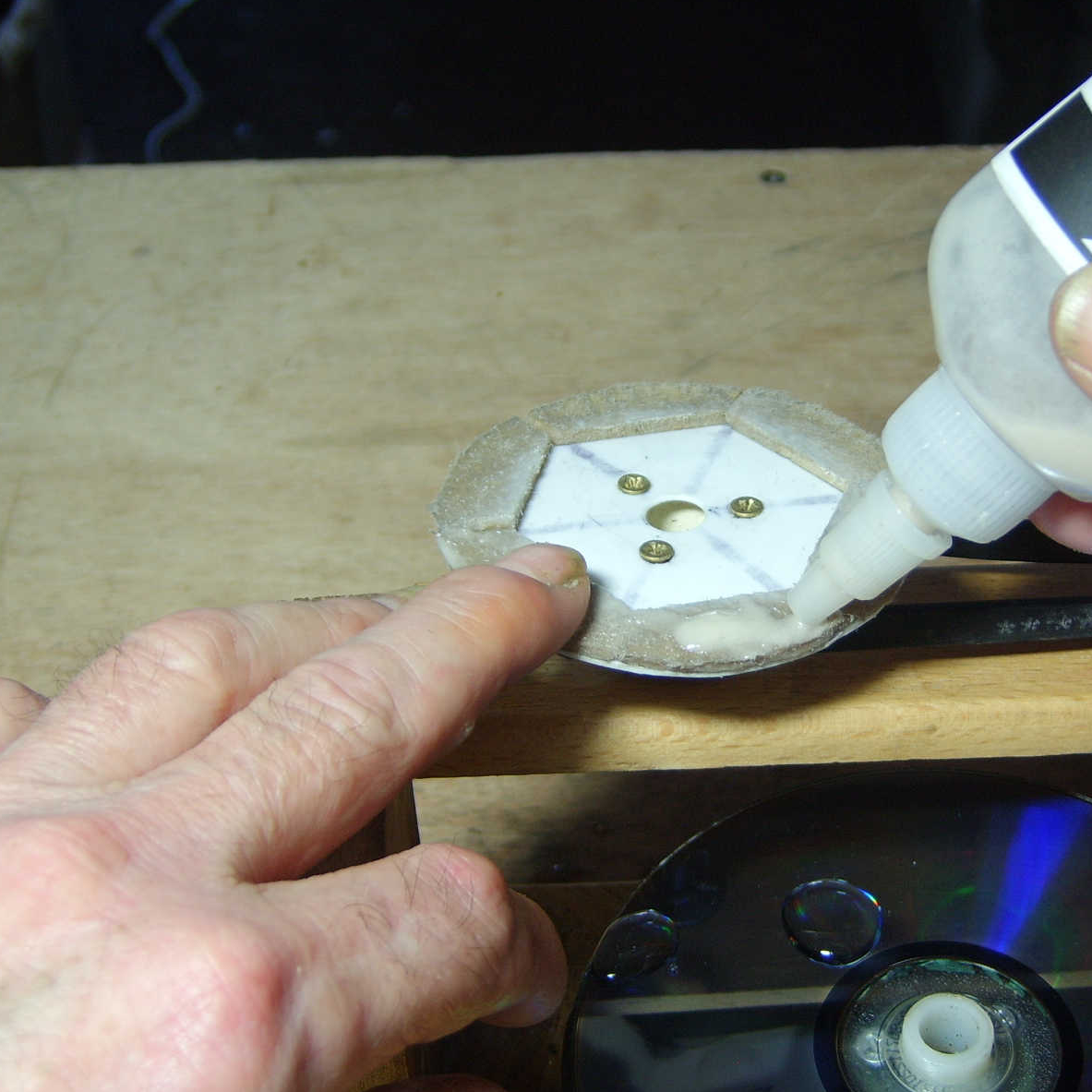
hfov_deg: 31.0
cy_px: 548
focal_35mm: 55
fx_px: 1963
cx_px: 637
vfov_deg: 31.1
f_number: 3.5
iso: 100
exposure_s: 1/8
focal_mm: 11.93
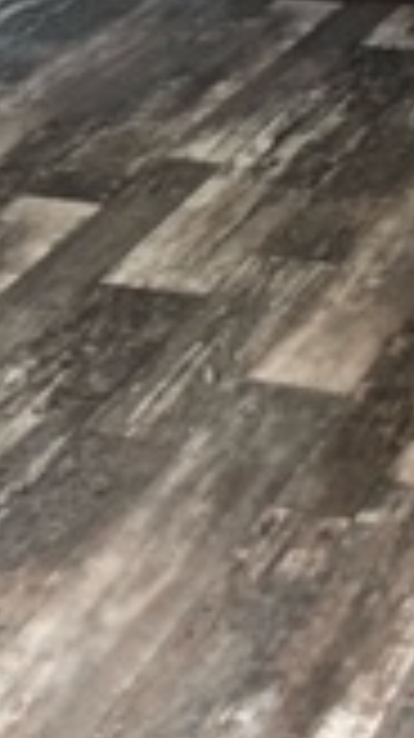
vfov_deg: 16.9
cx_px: 189
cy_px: -248
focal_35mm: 119
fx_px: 2327
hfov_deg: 10.2
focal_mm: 3.99
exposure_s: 1/30
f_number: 1.8
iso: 40
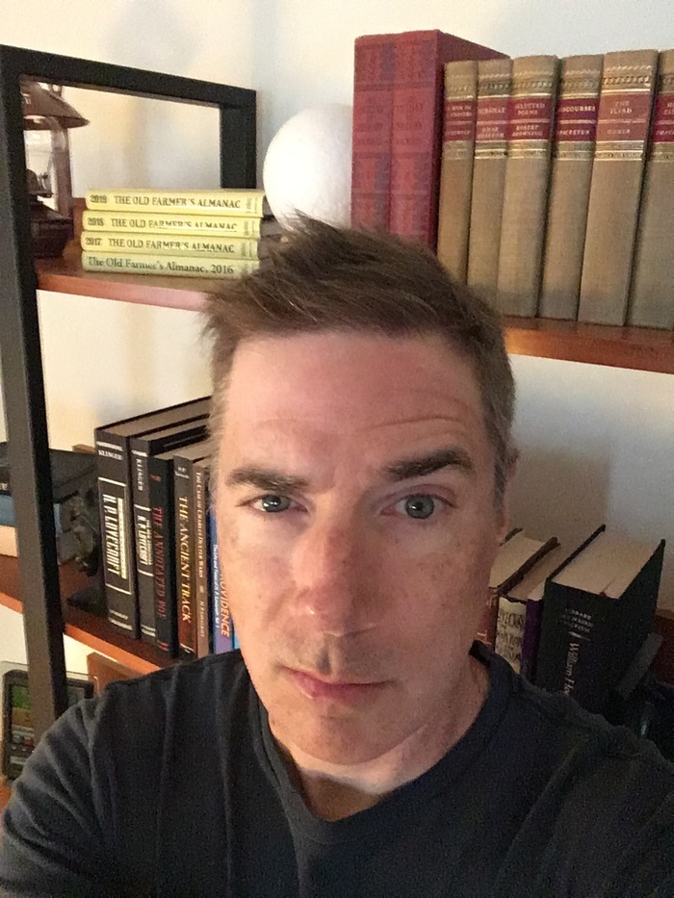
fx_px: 805
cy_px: 449
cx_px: 337
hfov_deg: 45.5
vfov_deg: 58.3
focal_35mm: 31
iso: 1250
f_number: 2.4
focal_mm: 2.15
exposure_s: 1/15
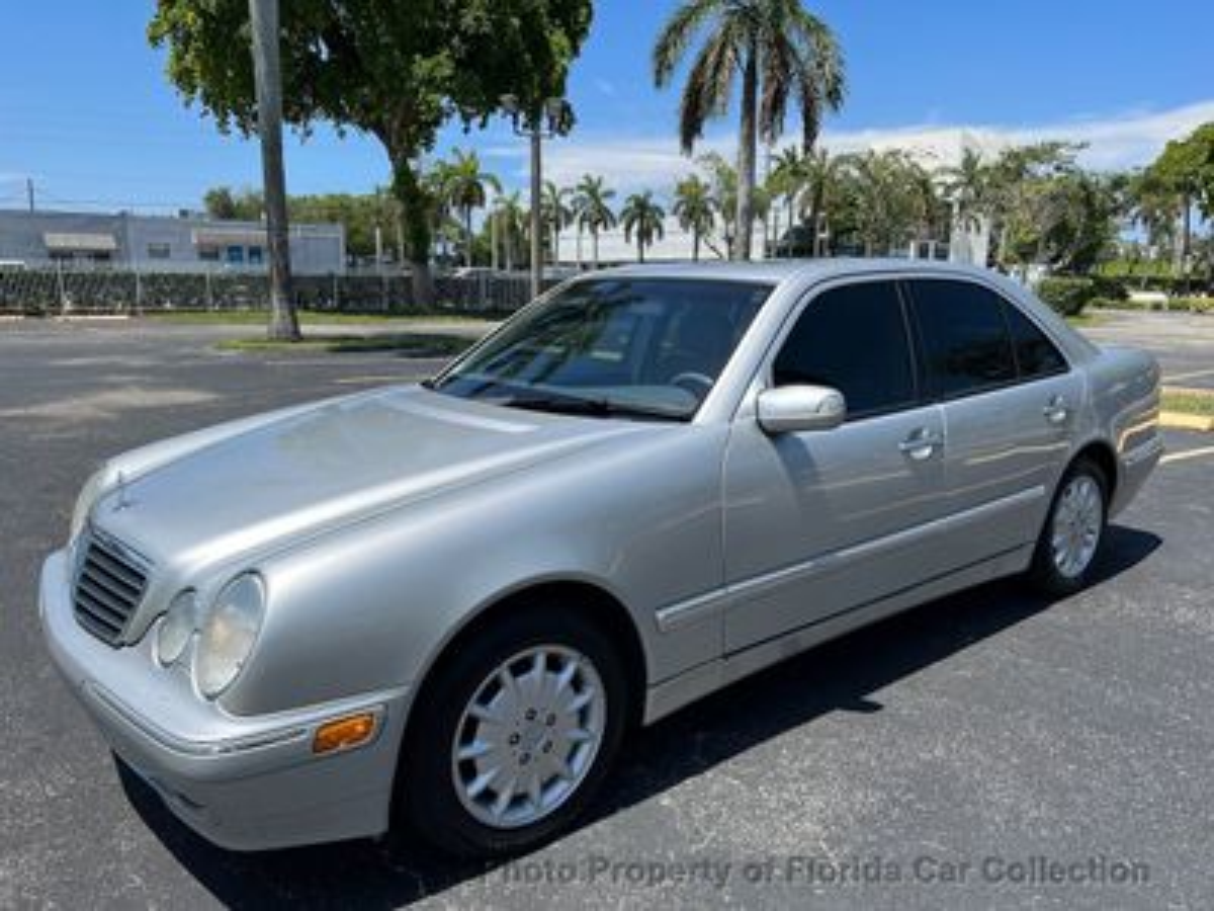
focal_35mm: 26
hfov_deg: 67.3
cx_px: 607
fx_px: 912
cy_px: 456
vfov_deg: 53.1
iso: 50
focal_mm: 5.7
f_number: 1.5
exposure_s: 1/4274
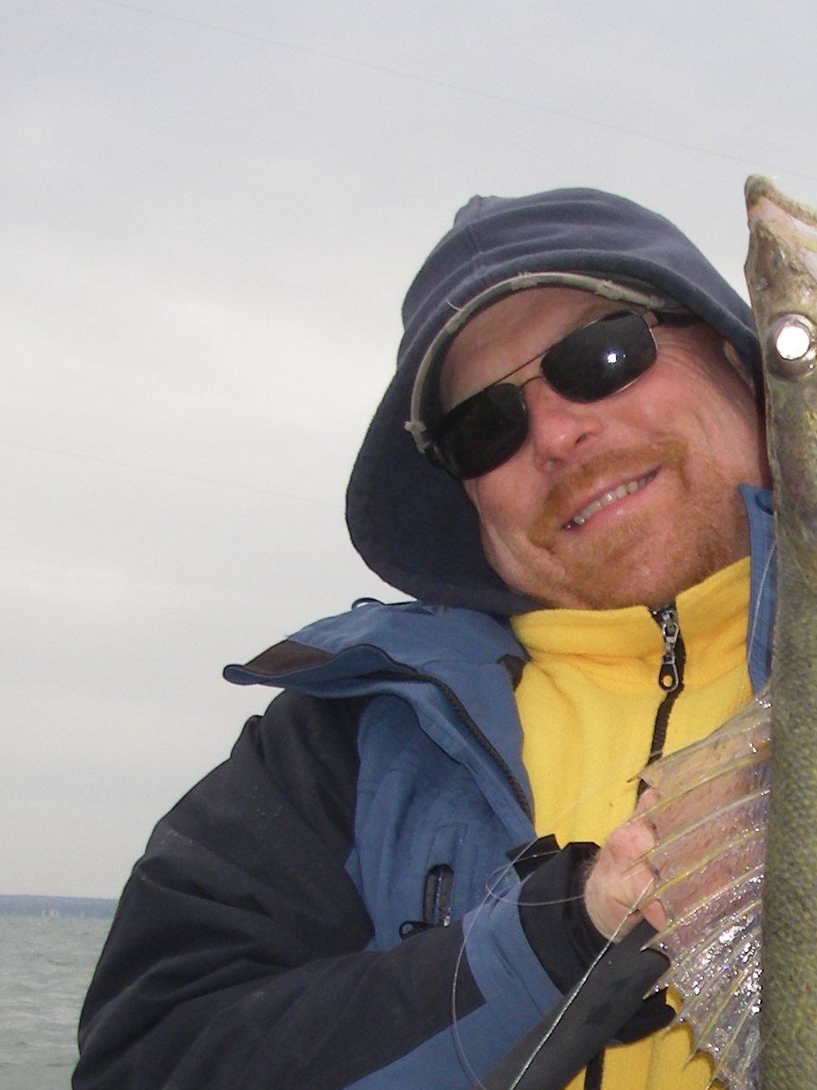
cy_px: 989
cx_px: 713
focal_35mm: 94
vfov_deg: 20.4
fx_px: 2959
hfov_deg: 15.6
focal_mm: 6.3
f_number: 3.3
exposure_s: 1/250
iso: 64
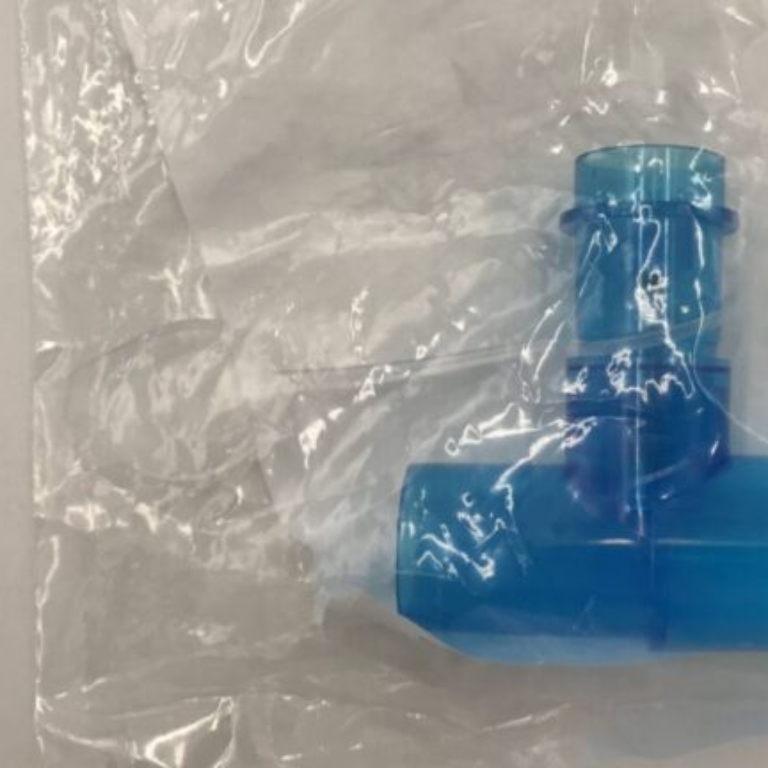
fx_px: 1104
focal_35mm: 44
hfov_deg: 37.8
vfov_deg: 38.3
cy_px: 341
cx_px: 530
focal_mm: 3.99
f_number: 1.8
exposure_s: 1/40
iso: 20
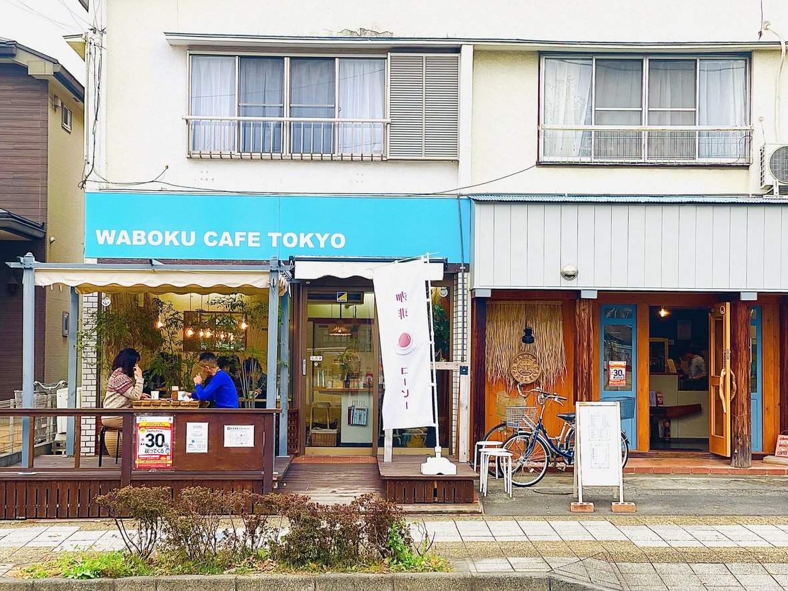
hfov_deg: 29.8
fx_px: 1479
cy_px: 298
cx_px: 390
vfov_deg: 22.6
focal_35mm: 65
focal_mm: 7.5
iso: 40
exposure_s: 1/121
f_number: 2.2
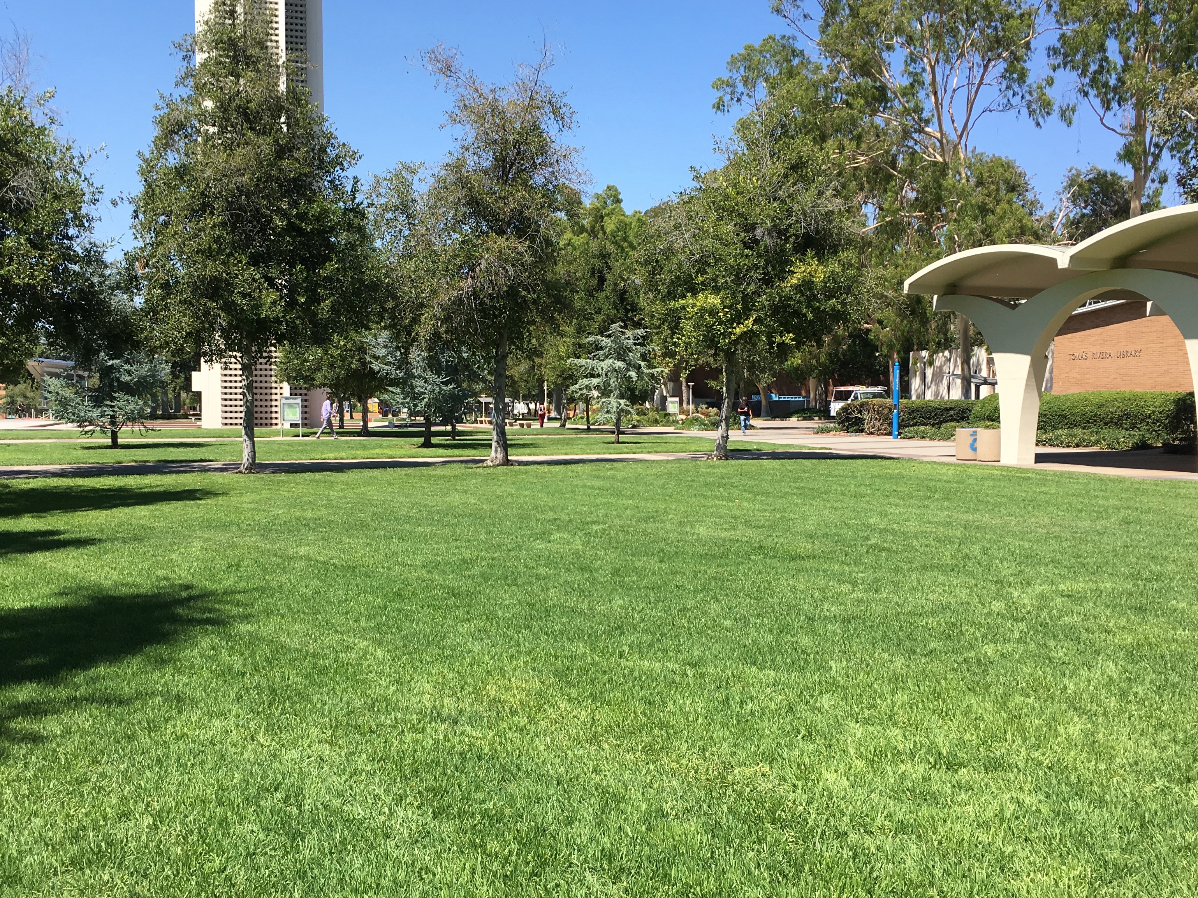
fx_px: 1315
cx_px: 563
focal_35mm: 38
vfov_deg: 37.7
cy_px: 499
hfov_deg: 48.9
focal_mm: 4.15
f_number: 2.2
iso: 25
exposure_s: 1/1166
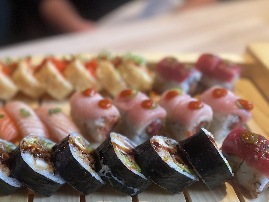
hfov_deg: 48.8
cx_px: 78
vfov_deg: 38.4
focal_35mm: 37
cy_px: 130
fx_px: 288
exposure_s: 1/60
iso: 400
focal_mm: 4.2
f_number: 1.6
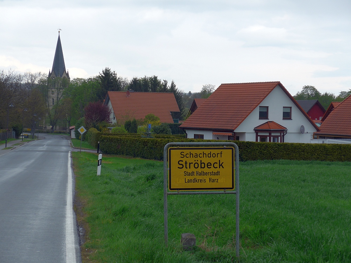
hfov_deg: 24.4
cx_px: 176
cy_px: 132
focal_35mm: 80
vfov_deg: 18.4
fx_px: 811
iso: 80
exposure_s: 1/200
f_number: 4.5
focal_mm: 17
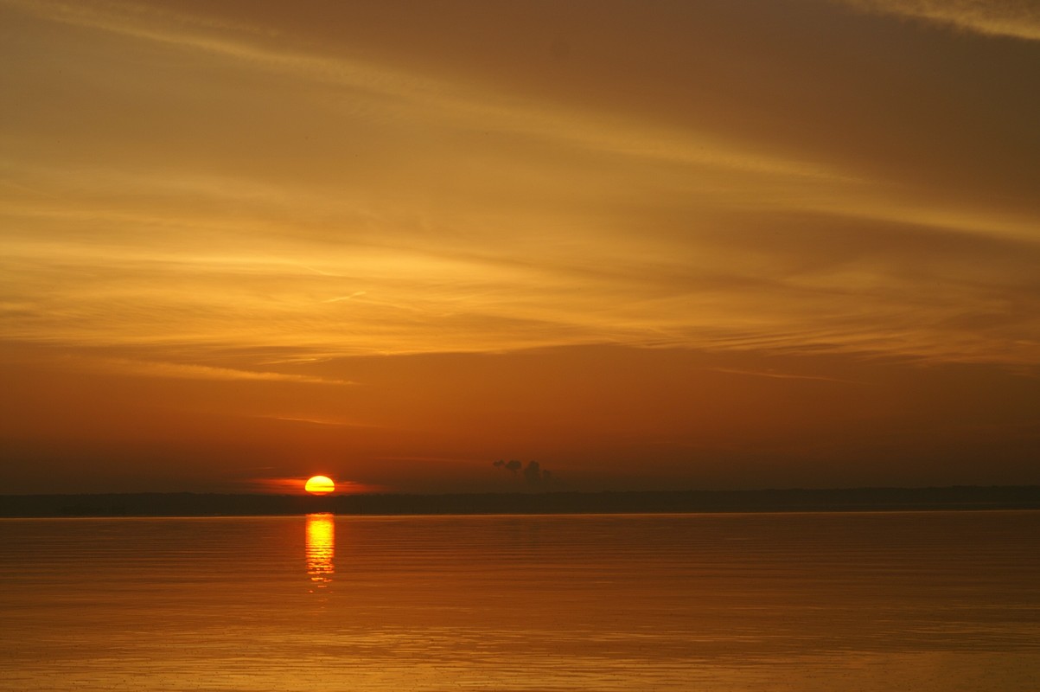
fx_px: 3031
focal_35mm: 105
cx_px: 520
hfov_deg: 19.5
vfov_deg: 13.0
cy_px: 346
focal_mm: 70
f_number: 8
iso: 100
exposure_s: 1/200
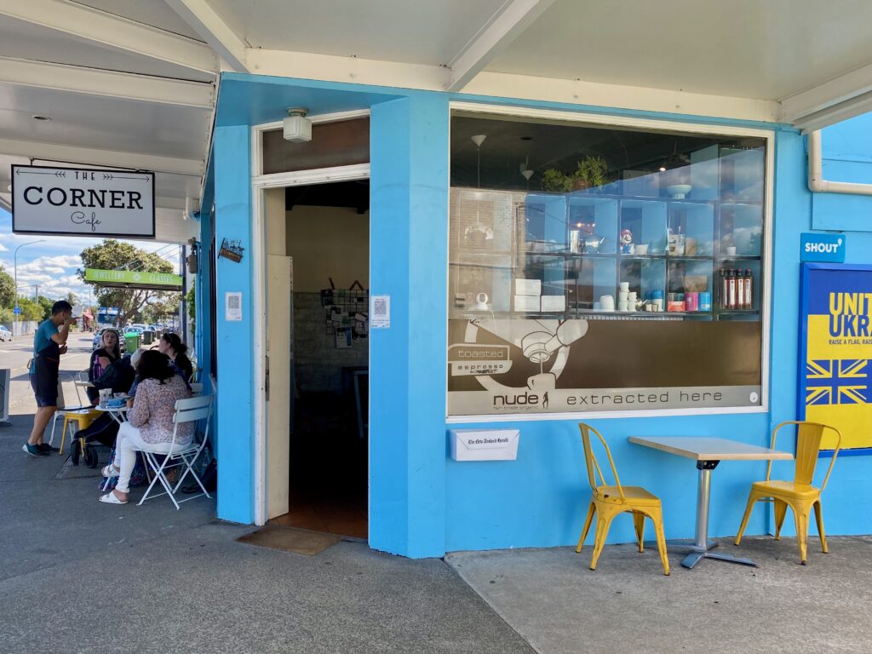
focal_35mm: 26
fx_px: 655
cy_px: 327
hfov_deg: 67.3
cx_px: 436
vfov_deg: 53.1
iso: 32
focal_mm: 4.25
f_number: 1.8
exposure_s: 1/610
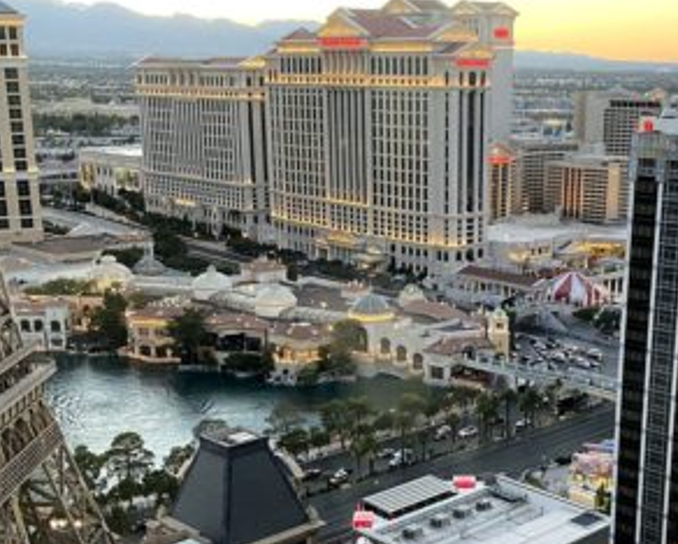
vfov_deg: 28.3
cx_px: 443
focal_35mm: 53
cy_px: 402
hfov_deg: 35.0
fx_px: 1064
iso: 400
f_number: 1.8
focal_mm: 4.25
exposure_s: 1/60
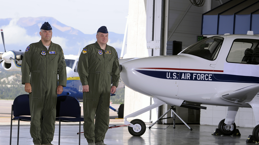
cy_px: 77
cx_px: 130
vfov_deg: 10.3
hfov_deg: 18.2
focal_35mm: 118
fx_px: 810
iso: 200
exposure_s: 1/250
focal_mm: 112
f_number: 10
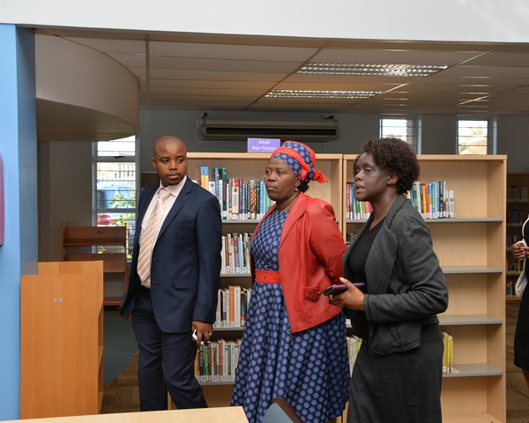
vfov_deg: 29.1
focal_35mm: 52
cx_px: 285
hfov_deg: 36.0
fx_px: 814
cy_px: 208
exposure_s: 1/125
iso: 500
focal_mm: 45
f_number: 5.6
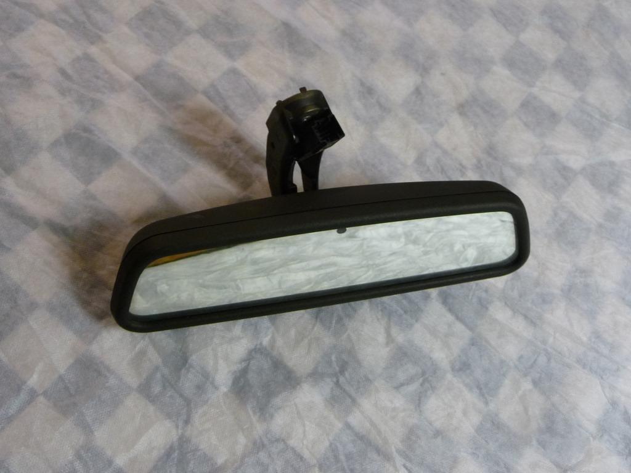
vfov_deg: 39.7
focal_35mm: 36
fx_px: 656
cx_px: 316
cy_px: 236
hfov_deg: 51.4
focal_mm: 4.7
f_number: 3.3
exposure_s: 1/30
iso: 200
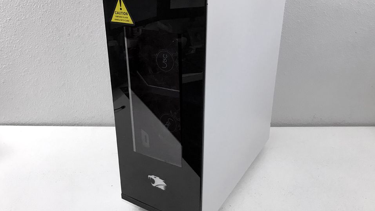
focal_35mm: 31
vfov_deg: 37.8
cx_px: 190
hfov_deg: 62.6
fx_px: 308
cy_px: 109
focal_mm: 3.99
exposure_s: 1/30
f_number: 1.8
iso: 20
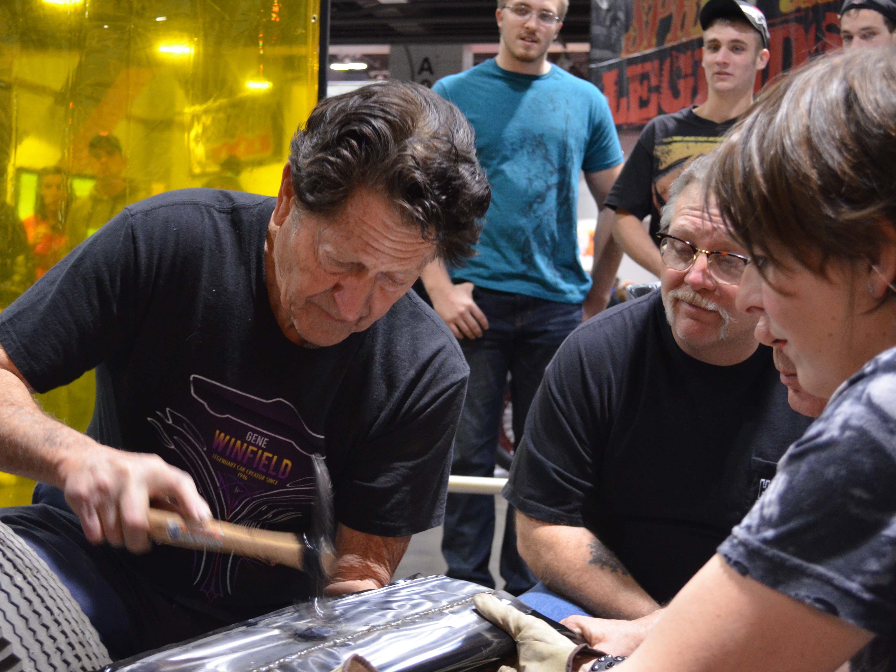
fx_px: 1579
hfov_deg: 31.7
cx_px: 453
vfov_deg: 24.0
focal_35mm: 61
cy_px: 377
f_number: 4.5
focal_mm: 30
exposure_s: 1/30
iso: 2000
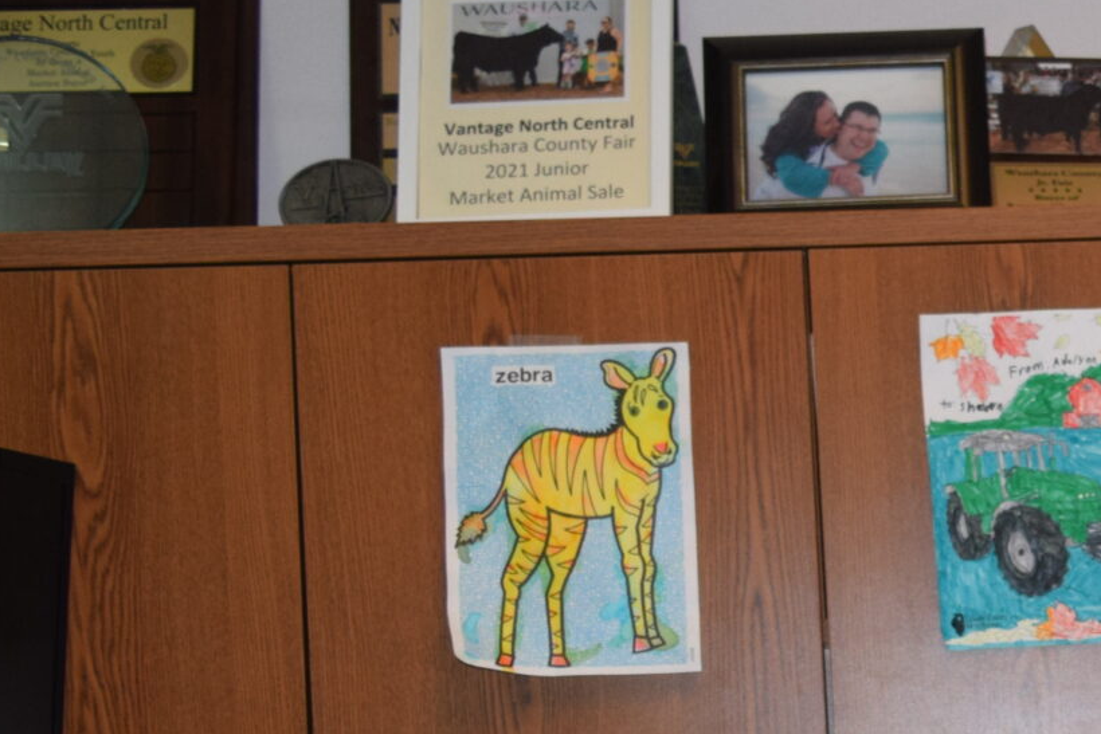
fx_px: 3150
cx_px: 1553
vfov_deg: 13.0
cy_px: 829
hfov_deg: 18.1
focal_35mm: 103
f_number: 5
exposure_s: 1/100
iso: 800
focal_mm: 22
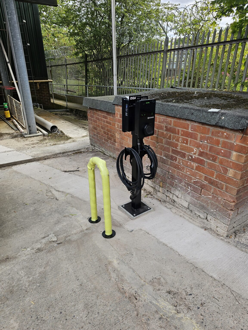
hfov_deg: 58.9
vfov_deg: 73.9
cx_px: 124
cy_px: 165
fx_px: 220
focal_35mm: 23
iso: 16
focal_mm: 6.3
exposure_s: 1/180
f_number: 1.7
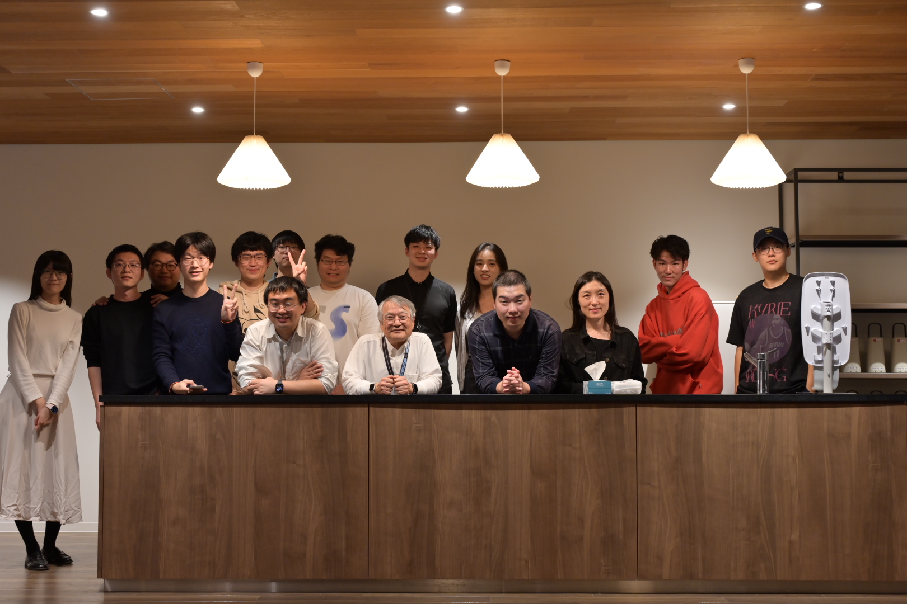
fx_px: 1285
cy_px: 302
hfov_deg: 38.9
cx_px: 454
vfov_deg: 26.5
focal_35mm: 51
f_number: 4
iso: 800
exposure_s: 1/60
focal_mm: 51
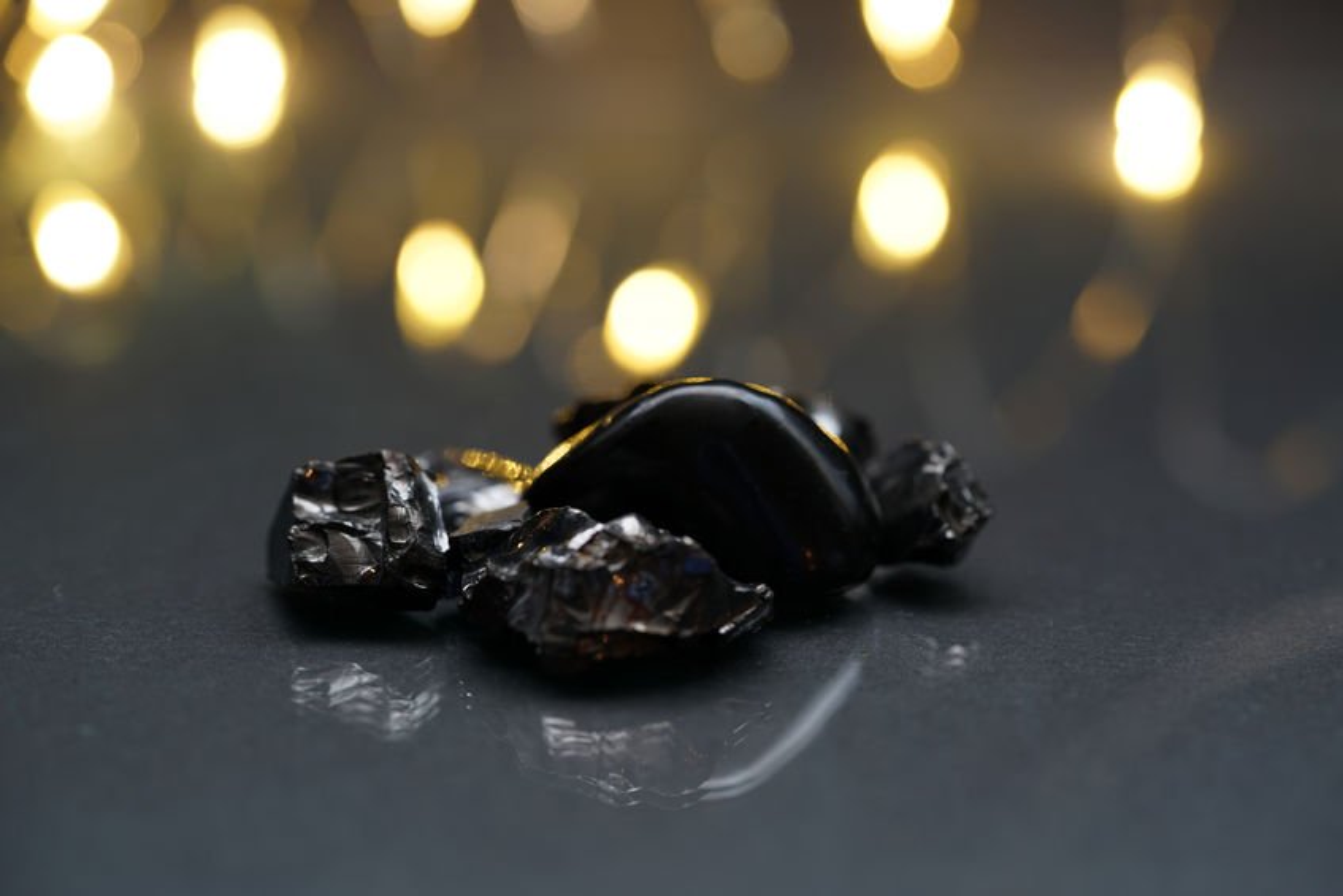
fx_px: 3358
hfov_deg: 22.6
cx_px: 672
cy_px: 448
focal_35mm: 90
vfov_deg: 15.2
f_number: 5
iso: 100
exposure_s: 1/2
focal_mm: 90
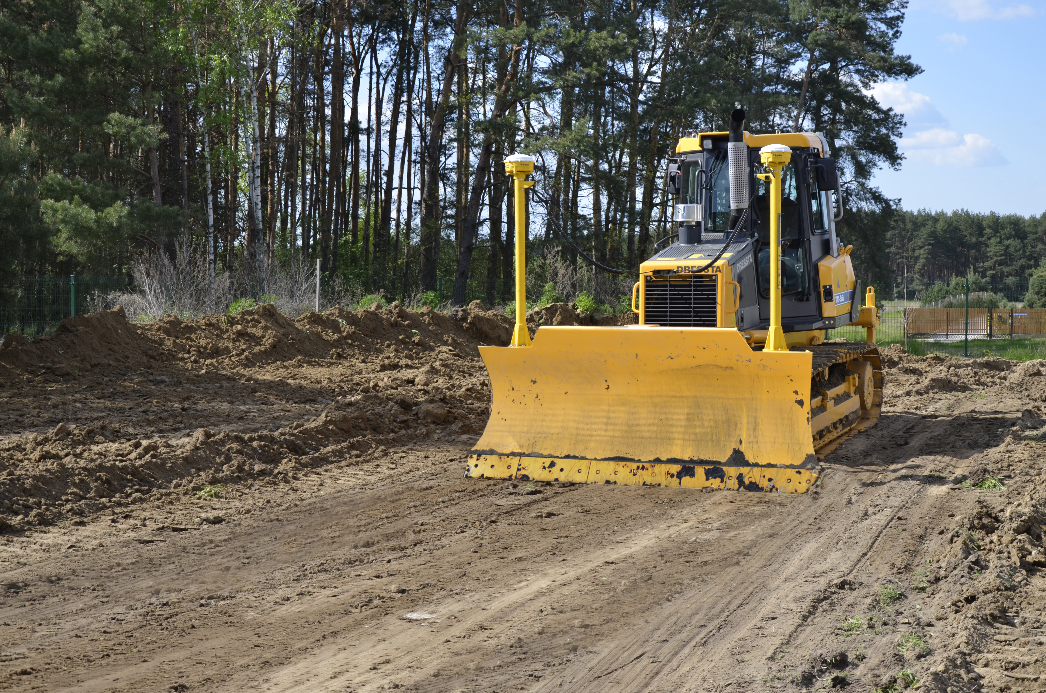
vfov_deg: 25.6
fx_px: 1522
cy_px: 346
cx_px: 523
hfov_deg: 37.9
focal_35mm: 52
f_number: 8
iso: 140
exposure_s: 1/250
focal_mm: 35
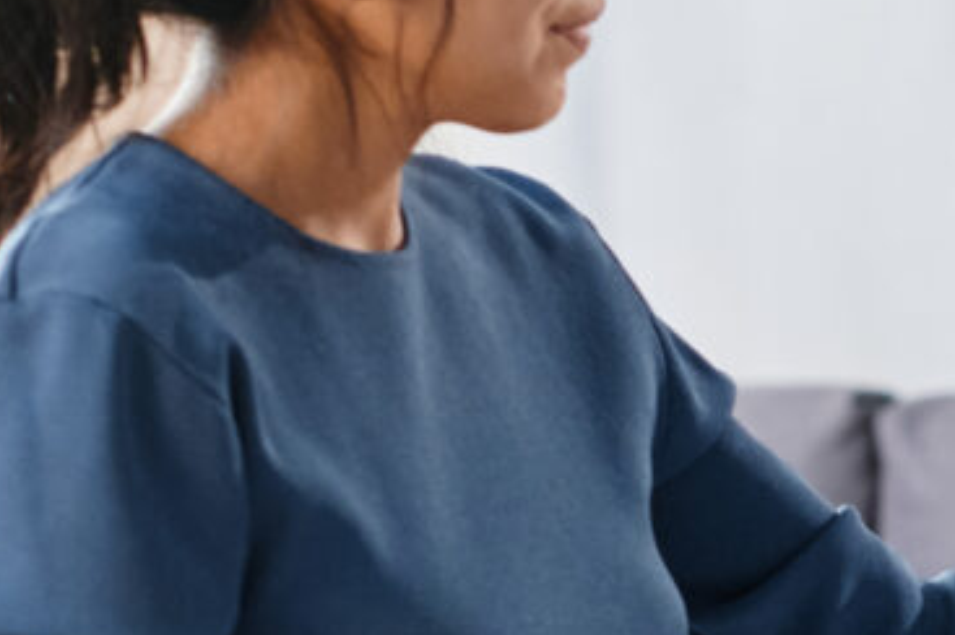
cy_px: 750
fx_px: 9329
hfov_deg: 5.8
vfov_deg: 3.9
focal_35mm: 352
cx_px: 1257
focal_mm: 56
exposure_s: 1/200
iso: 800
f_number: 2.8
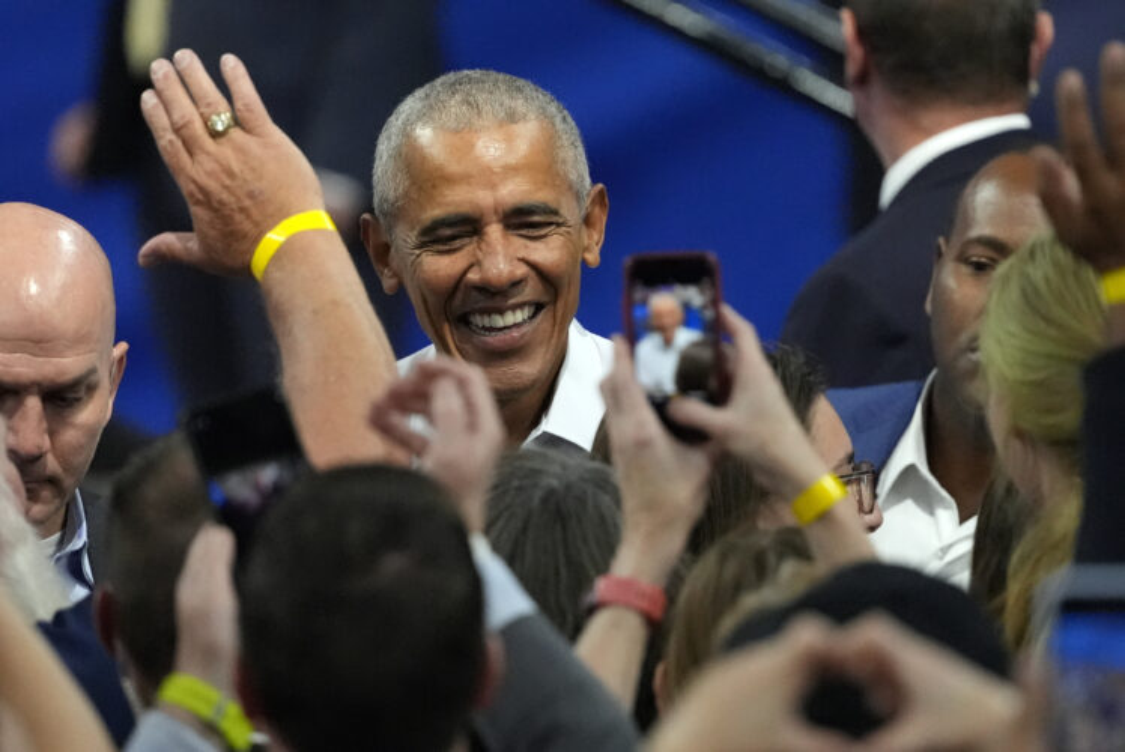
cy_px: 376
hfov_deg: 3.3
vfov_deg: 2.2
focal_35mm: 630
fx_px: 19702
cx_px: 562
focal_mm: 420
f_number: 4
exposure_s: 1/1000
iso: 8000
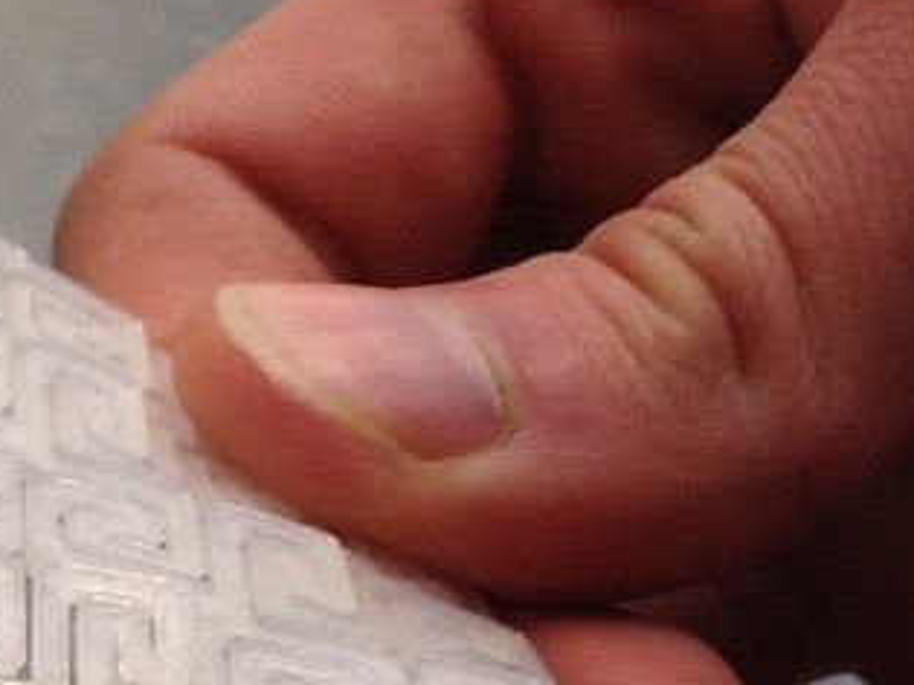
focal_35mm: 151
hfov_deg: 12.6
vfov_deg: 9.7
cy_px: 789
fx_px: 3985
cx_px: -299
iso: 50
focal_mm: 4.12
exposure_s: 1/60
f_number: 2.4
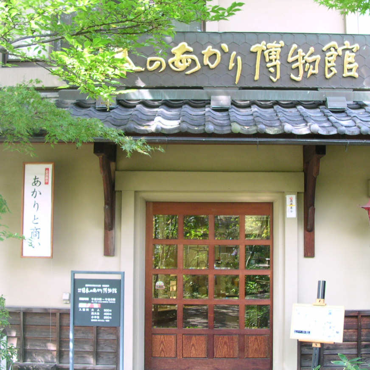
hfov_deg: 35.3
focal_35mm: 48
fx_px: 580
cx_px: 200
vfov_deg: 35.4
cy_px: 186
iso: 100
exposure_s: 1/38.1
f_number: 2.7
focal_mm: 5.6
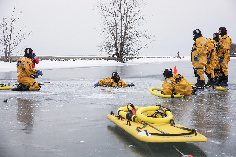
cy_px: 78
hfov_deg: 28.8
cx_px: 118
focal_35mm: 70
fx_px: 459
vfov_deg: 19.5
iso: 100
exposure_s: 1/400
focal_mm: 70
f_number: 7.1
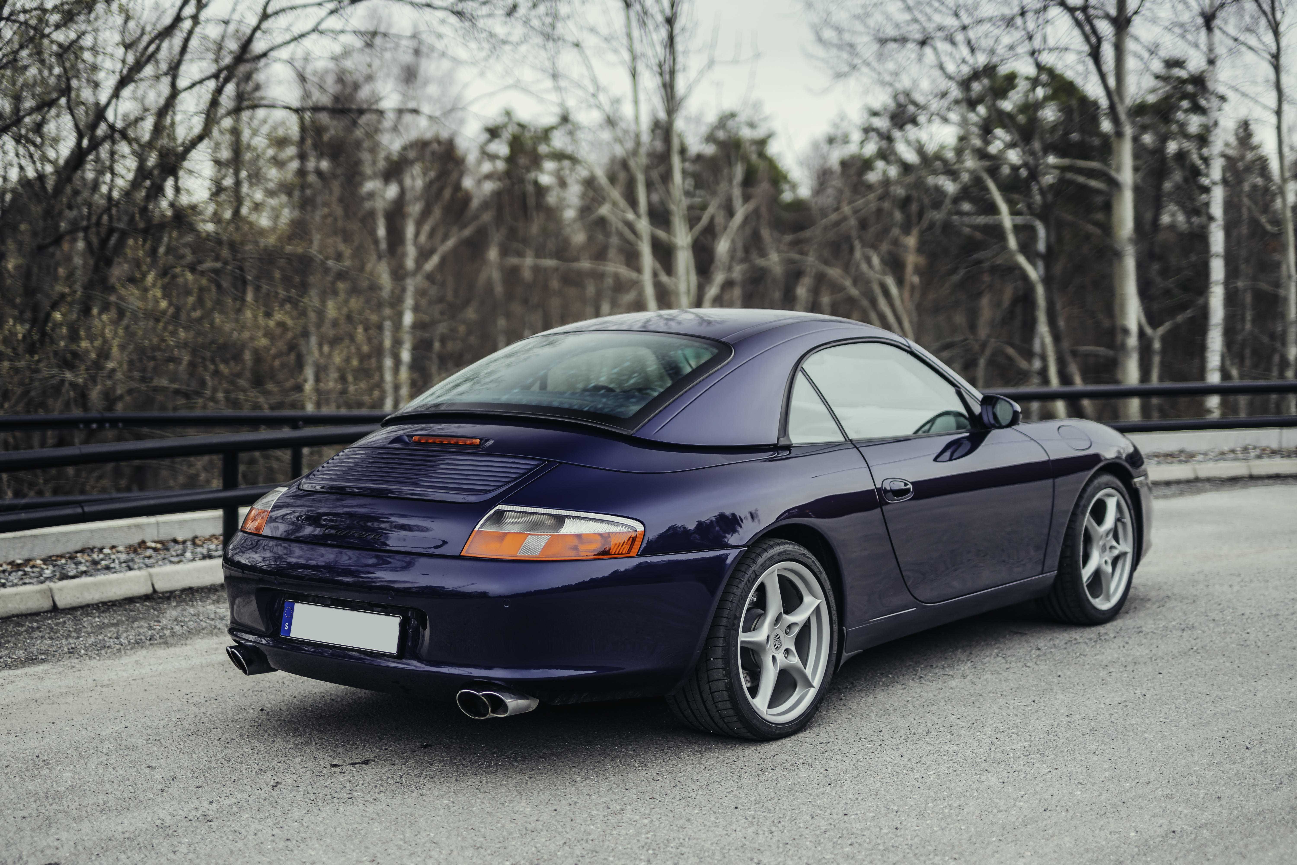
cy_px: 432
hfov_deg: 39.6
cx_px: 648
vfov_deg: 27.0
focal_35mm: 50
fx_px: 1801
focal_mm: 50
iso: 200
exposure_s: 1/500
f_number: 1.4
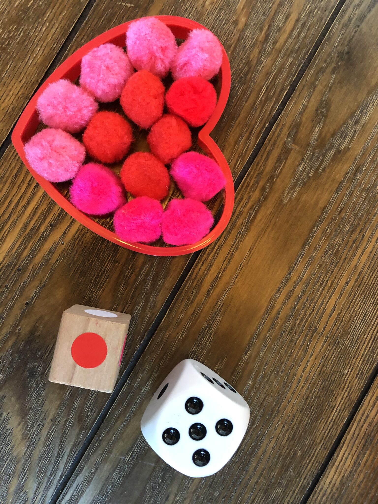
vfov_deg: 63.4
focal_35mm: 28
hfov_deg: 49.7
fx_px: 408
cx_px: 189
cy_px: 252
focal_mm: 3.99
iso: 100
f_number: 1.8
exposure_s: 1/6
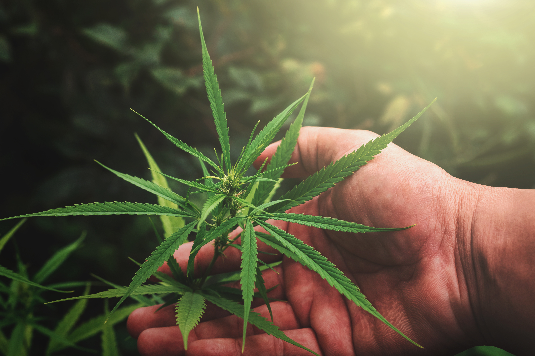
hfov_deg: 39.6
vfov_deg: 27.0
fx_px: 743
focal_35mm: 50
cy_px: 178
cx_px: 268
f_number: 6.3
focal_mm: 50
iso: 800
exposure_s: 1/1000
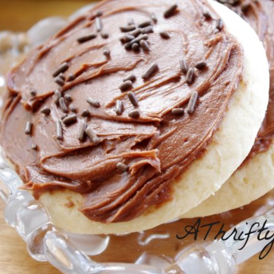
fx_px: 788
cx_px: 170
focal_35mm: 88
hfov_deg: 19.7
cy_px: 118
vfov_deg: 19.7
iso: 400
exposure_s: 1/40
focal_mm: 40
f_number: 4.5
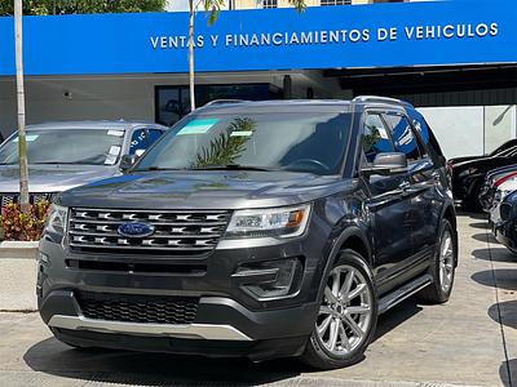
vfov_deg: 22.9
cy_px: 194
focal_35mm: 64
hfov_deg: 30.3
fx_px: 956
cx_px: 258
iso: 32
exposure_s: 1/951
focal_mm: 7.5
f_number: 2.2
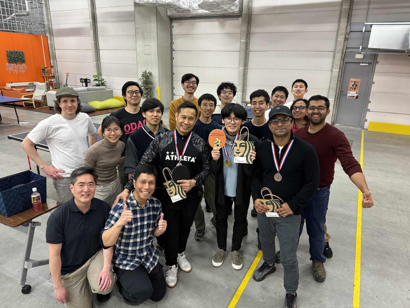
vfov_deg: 56.8
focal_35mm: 24
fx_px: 284
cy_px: 154
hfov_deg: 71.6
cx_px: 205
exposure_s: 1/50
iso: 320
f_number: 1.78
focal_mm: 6.86
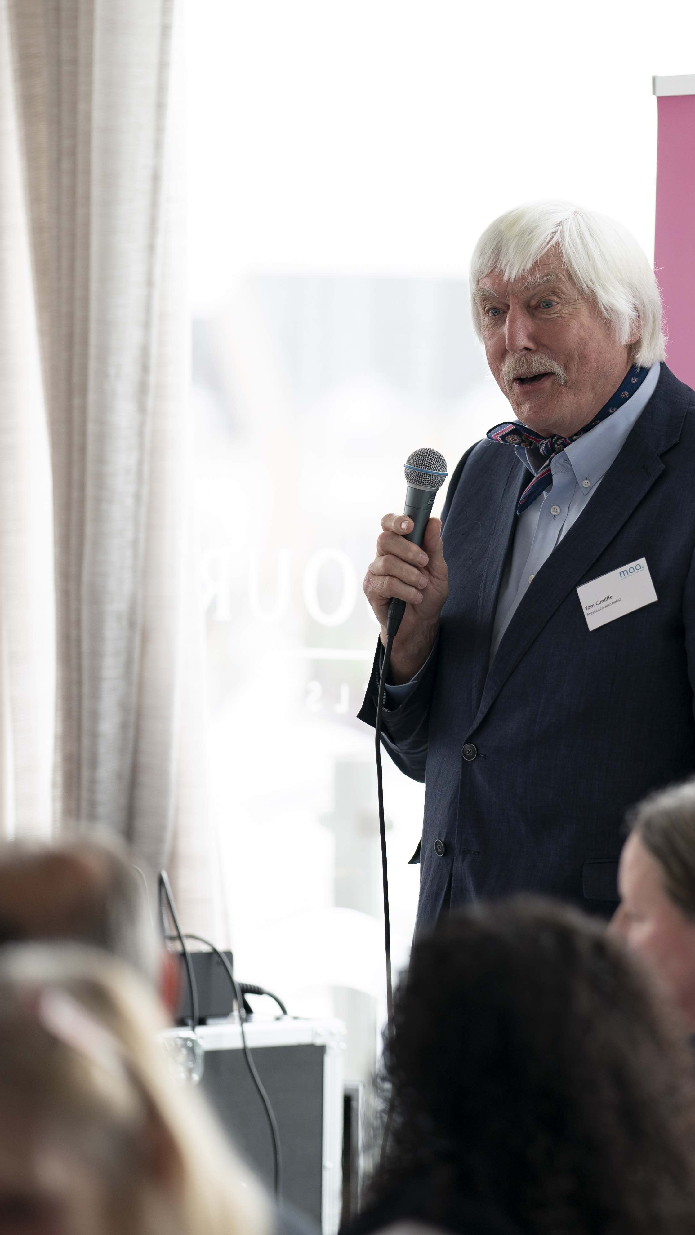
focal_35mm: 213
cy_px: 619
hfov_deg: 5.7
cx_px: 776
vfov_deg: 10.1
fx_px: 6977
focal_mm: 135
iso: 250
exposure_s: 1/800
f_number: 1.8
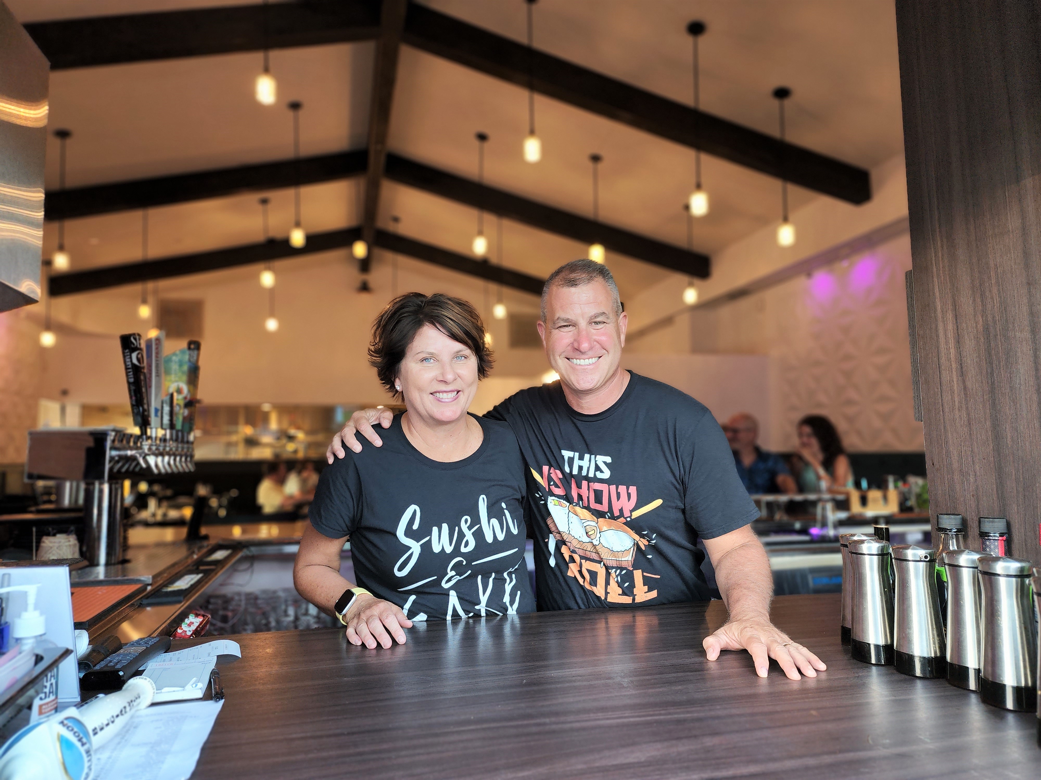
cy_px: 390
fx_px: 692
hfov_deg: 73.9
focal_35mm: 23
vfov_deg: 58.9
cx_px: 520
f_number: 1.8
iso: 250
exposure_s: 1/120
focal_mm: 6.4
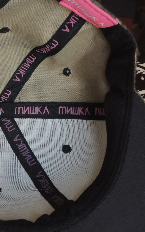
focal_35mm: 110
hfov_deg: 11.8
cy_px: 115
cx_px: 0
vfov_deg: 18.9
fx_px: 695
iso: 500
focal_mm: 13.8
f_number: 4.7
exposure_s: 1/25
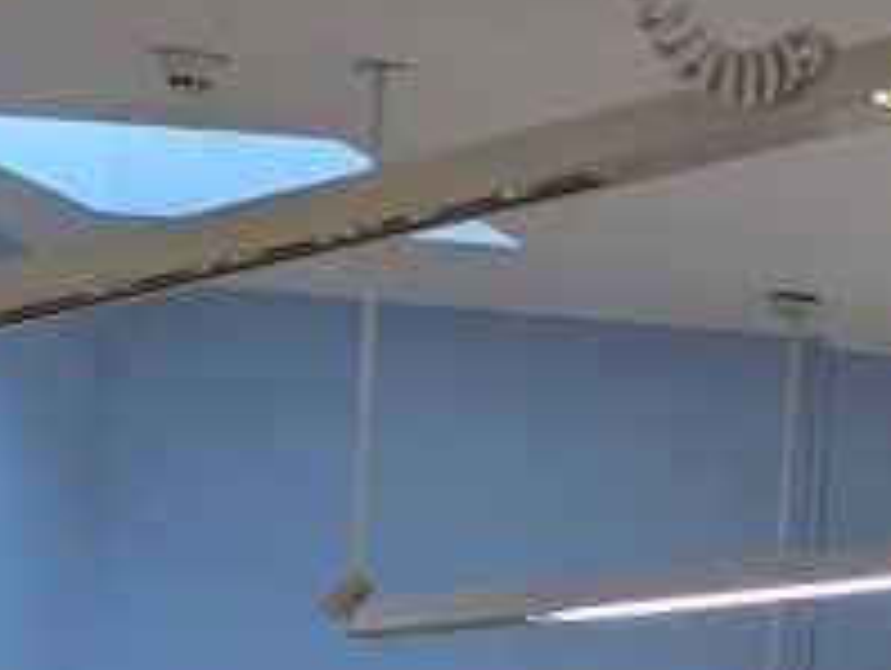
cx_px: -97
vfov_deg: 8.7
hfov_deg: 13.3
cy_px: 1898
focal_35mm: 145
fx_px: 3737
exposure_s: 1/50
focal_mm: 6.81
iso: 134
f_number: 1.85
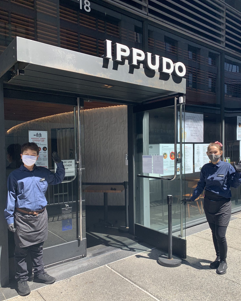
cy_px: 161
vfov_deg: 62.1
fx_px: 250
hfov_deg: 51.5
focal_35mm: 28
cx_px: 124
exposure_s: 1/864
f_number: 1.8
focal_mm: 4.25
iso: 25
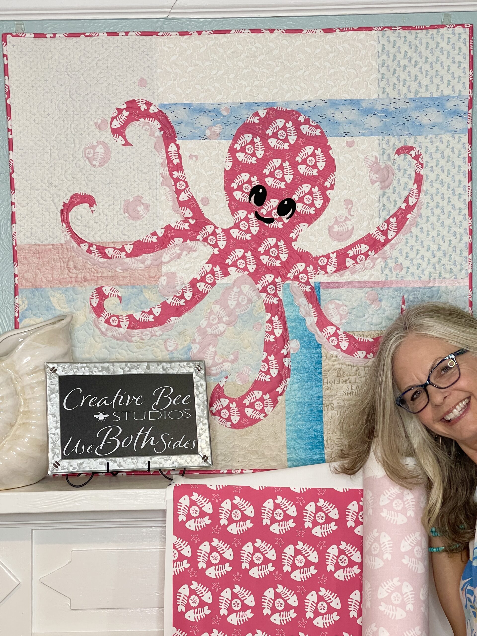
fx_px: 1176
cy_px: 318
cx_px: 238
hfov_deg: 22.9
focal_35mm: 64
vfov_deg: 30.3
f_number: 2.2
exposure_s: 1/120
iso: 160
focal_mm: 7.5
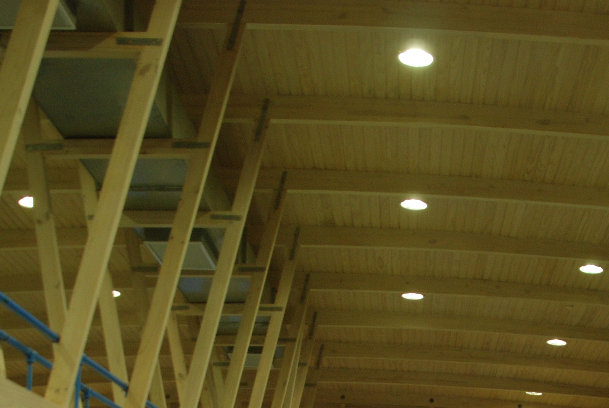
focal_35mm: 64
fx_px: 1084
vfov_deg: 20.2
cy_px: 462
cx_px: 420
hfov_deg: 31.1
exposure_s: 1/10
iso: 400
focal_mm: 18
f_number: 3.5
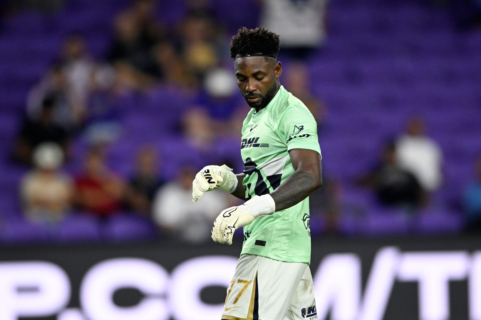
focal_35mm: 631
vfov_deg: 2.2
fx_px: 8428
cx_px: 245
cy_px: 161
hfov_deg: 3.3
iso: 2500
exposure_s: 1/2000
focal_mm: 400
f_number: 2.8
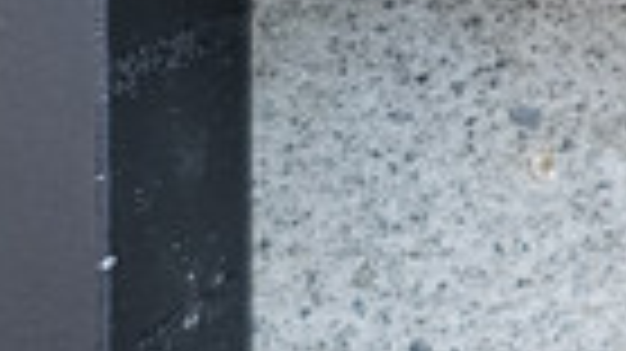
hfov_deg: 10.3
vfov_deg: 6.2
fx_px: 3202
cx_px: 1236
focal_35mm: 193
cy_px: -216
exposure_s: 1/120
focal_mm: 6.3
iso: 125
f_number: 1.7
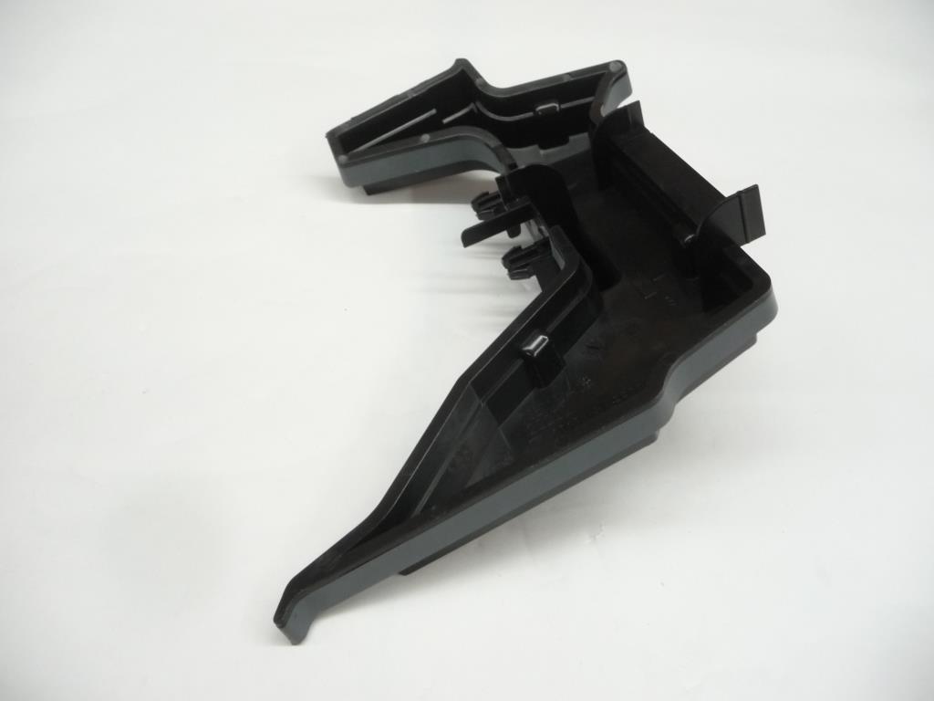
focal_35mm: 28
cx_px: 467
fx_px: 755
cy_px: 350
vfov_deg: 49.7
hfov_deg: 63.4
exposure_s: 1/30
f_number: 3.3
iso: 250
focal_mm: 4.7
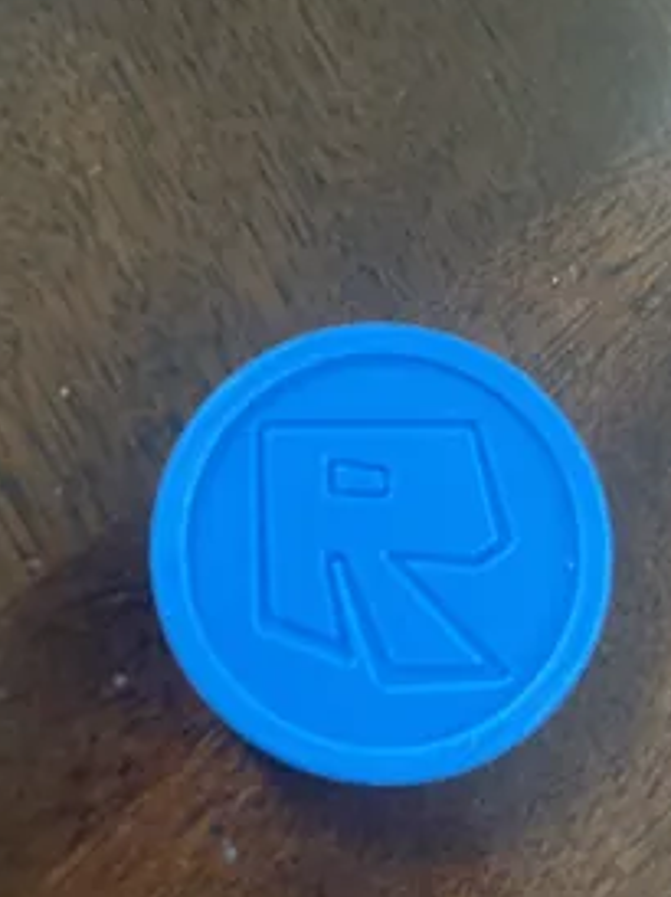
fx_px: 984
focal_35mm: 38
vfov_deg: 48.9
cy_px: 511
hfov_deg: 37.7
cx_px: 334
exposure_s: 1/47
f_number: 1.6
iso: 500
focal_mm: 5.1
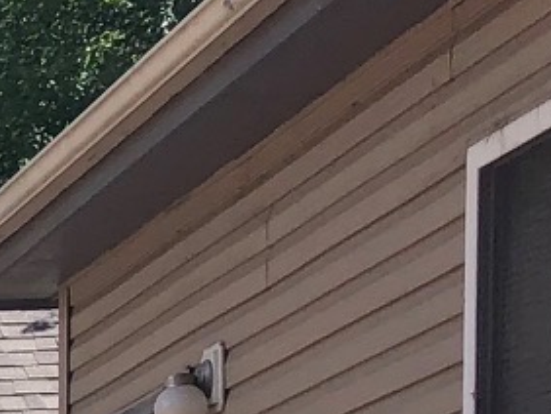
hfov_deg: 8.4
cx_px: -1081
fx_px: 3186
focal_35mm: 200
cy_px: 1099
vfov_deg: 6.9
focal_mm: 3.99
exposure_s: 1/738
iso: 20
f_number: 1.8
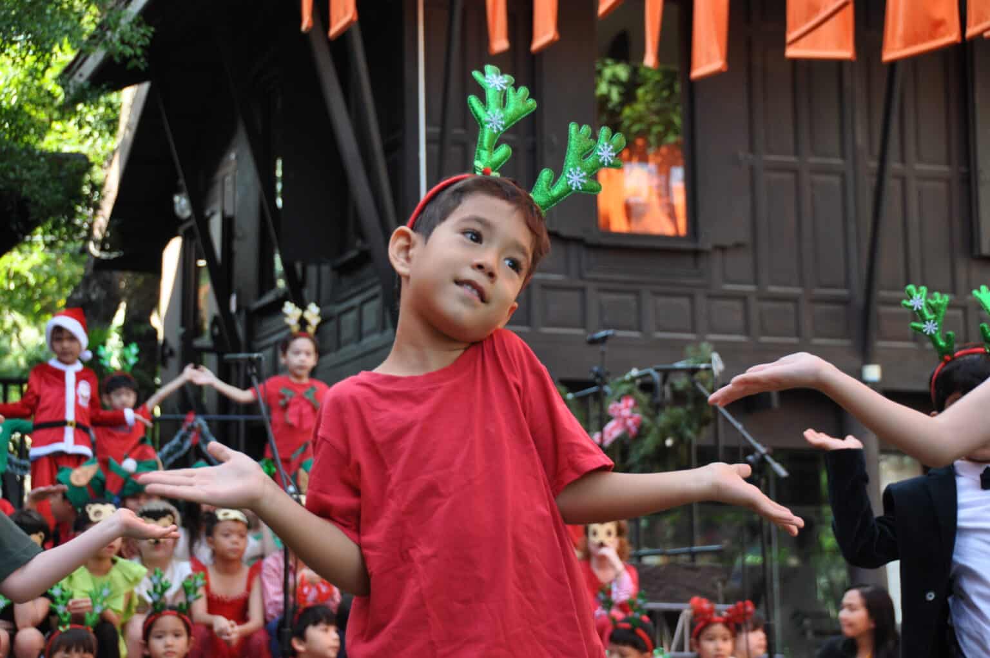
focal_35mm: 75
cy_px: 329
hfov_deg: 27.0
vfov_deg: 18.1
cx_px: 495
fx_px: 2060
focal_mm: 50
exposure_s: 1/125
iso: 400
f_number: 4.8
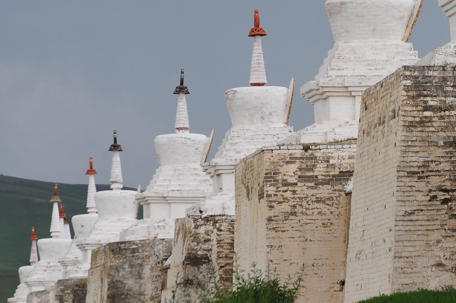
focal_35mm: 268
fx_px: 3391
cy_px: 33
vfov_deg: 5.1
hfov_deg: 7.7
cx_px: 437
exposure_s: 1/200
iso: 200
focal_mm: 85
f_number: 7.1
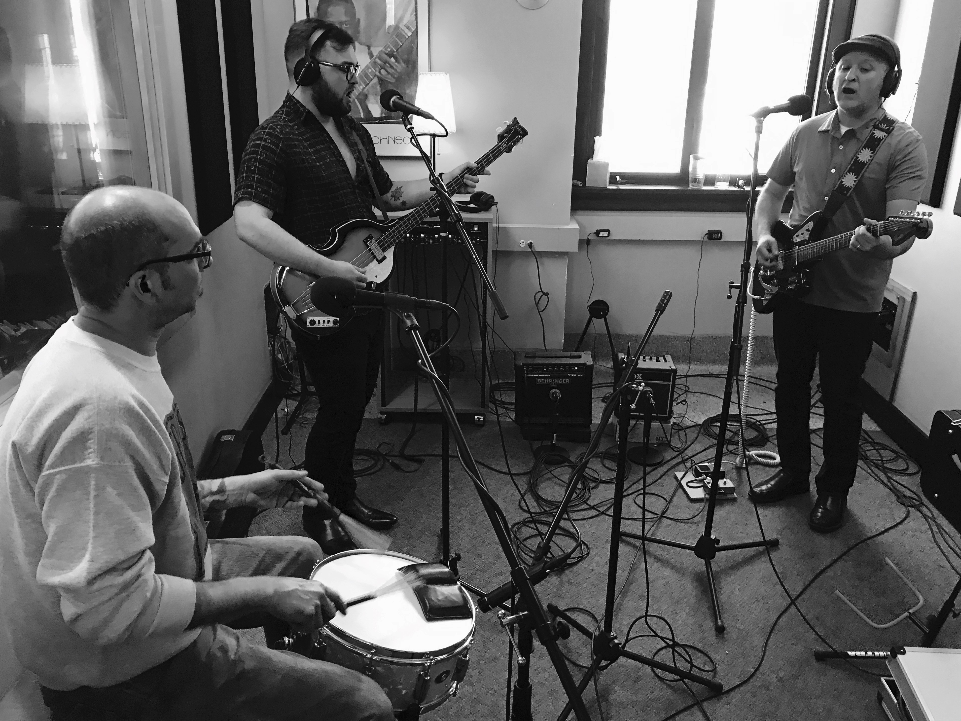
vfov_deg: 49.8
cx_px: 480
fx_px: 777
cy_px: 360
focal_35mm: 28
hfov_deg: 63.4
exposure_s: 1/15
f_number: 1.8
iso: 64
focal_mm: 3.99
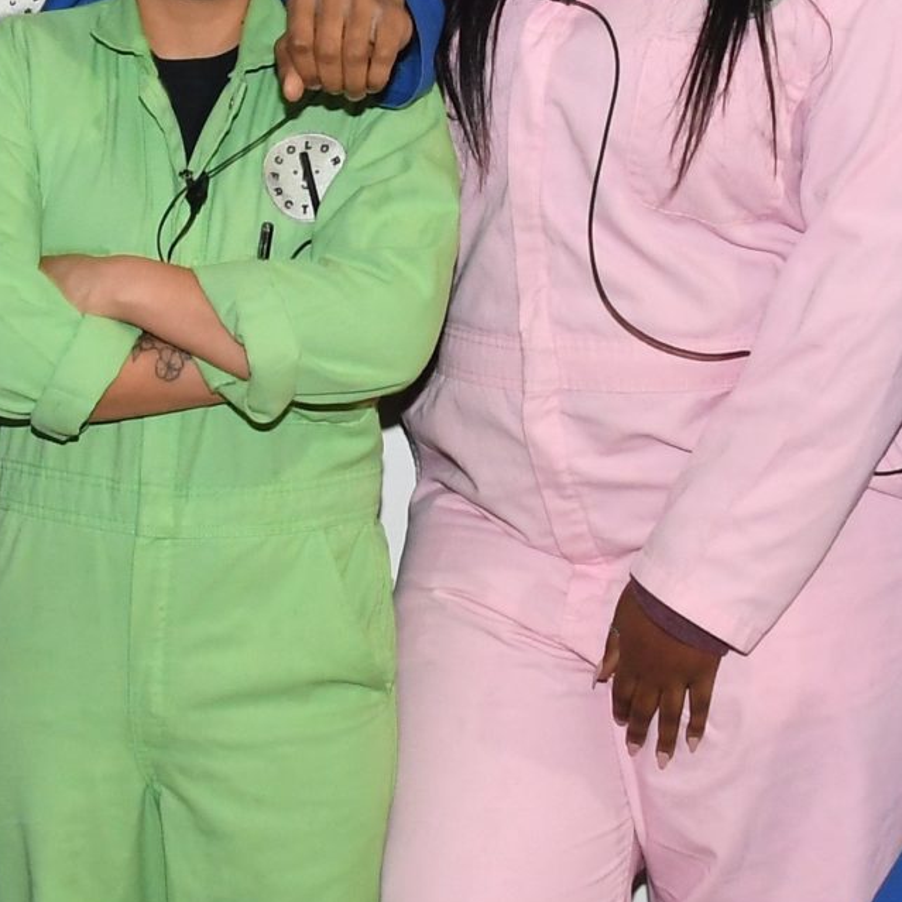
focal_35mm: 92
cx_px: 462
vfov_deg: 18.9
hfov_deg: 18.9
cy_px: 431
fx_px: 2712
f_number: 7.1
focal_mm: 18
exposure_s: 1/60
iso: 1000
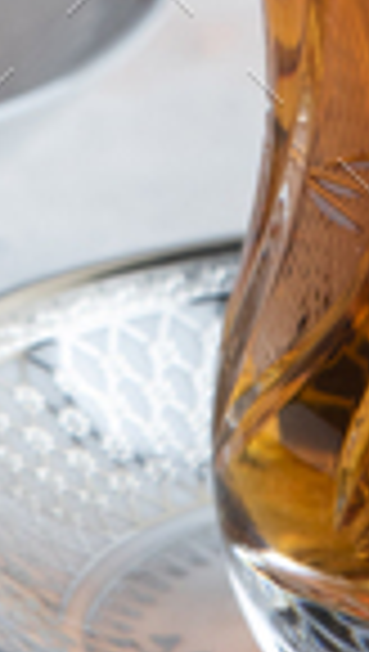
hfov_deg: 1.6
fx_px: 13270
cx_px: 108
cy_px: -760
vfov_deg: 2.8
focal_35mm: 766
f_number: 8
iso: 250
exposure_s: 1/100
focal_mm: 120
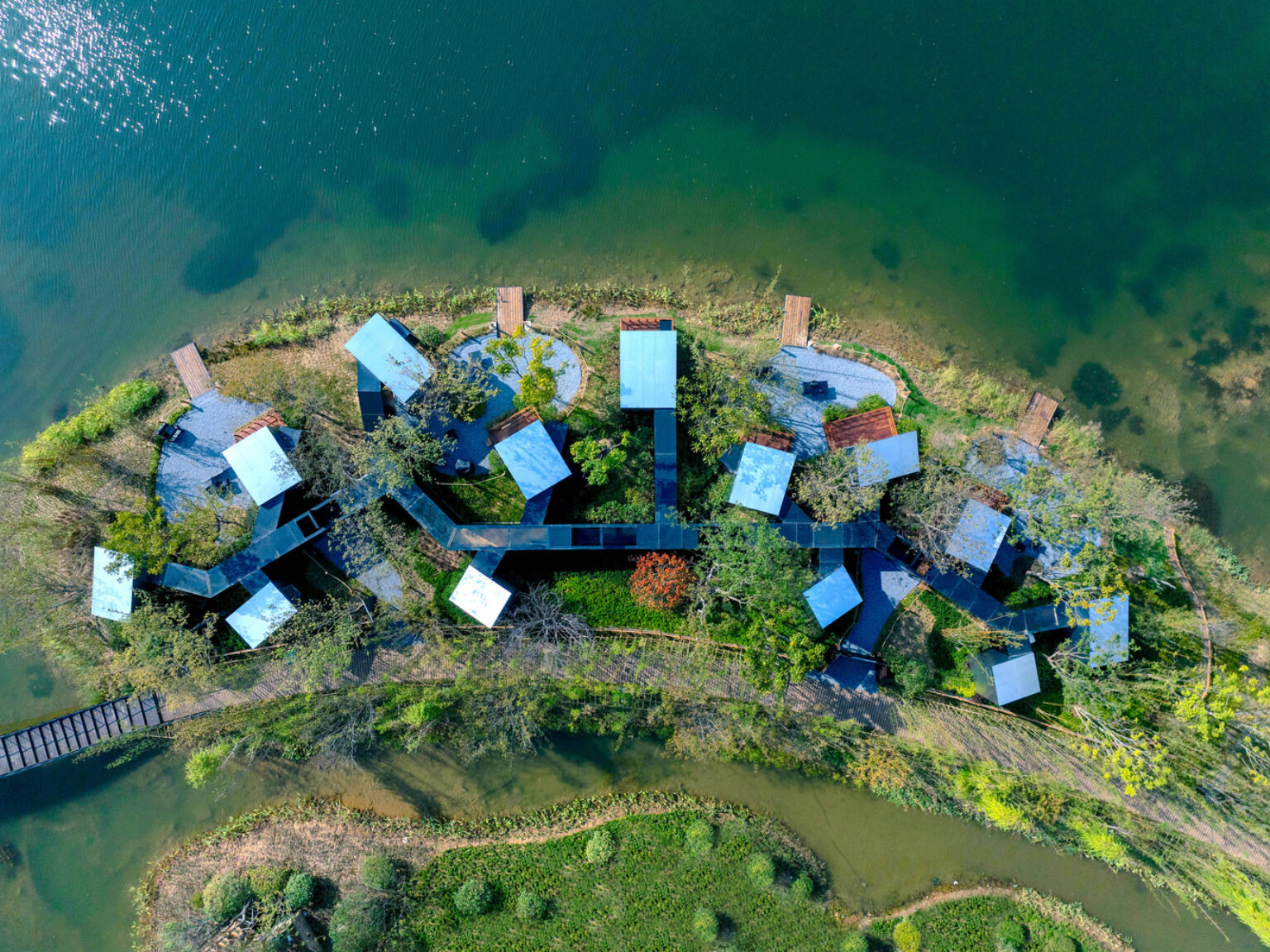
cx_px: 635
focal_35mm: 24
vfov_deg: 56.8
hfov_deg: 71.6
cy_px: 476
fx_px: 880
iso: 100
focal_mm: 12.29
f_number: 2.8
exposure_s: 1/5000
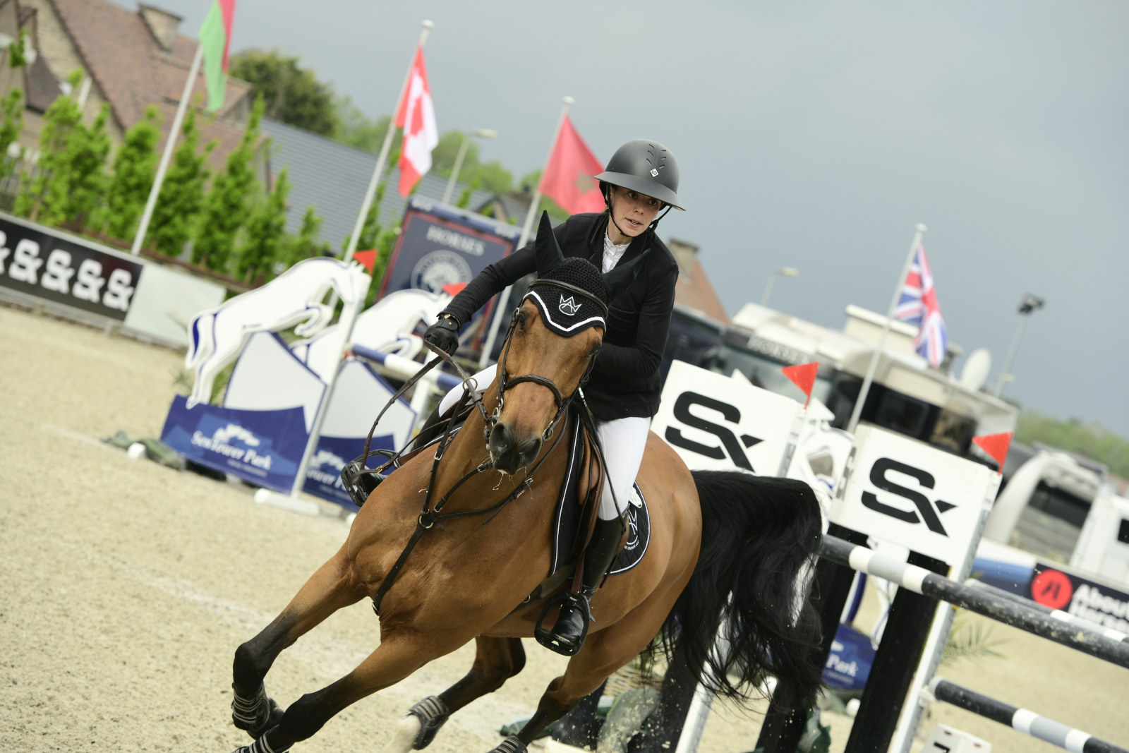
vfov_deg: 9.2
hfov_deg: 13.7
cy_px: 376
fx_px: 4704
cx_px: 564
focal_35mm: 150
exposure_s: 1/640
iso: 400
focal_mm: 150
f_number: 7.1
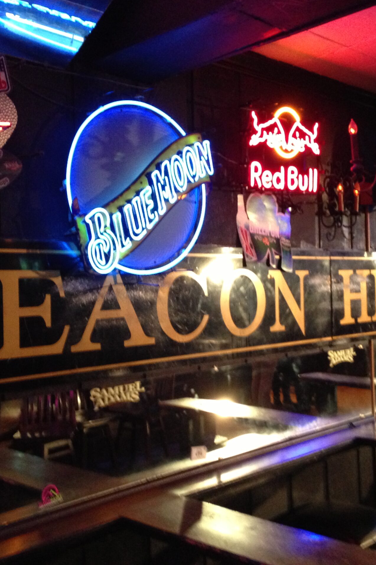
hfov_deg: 29.2
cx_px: 198
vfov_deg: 42.7
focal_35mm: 46
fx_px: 721
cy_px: 282
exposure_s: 1/15
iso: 500
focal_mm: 4.13
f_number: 2.4
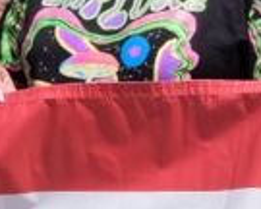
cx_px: 1005
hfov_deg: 5.3
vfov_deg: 4.7
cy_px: -188
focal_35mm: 324
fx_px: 2503
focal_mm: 28.9
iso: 400
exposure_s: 1/400
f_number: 10
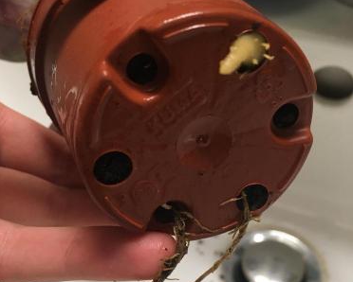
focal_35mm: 38
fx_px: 397
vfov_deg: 38.7
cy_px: 189
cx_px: 176
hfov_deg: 47.9
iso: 200
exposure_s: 1/33
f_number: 2.2
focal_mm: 4.15
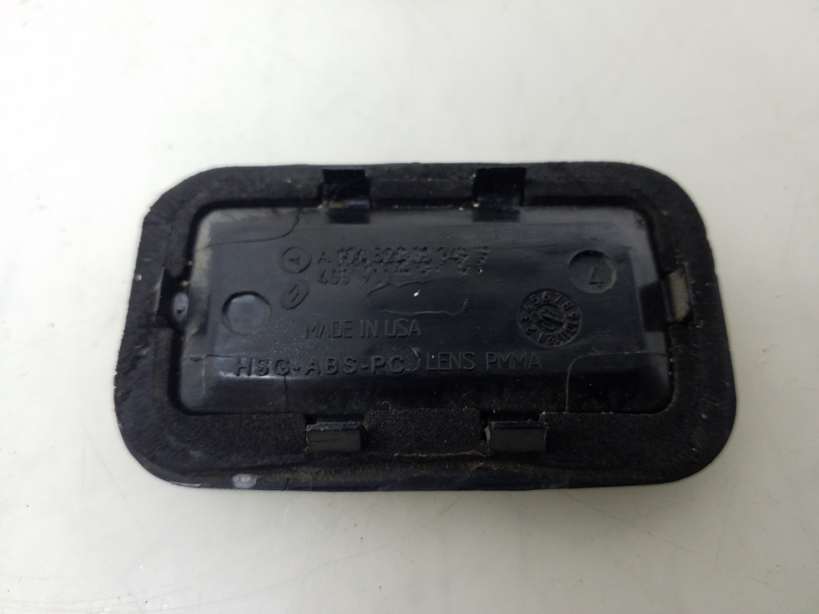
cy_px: 307
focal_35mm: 27
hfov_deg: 65.3
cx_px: 410
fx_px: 639
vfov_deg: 51.4
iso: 200
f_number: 1.9
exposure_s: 1/33
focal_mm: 3.6
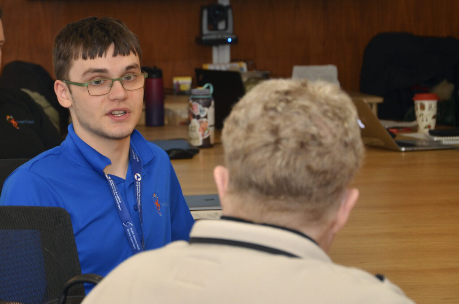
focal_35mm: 112
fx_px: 1431
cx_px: 230
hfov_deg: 18.2
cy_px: 152
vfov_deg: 12.1
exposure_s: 1/60
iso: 400
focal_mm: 75
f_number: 5.6
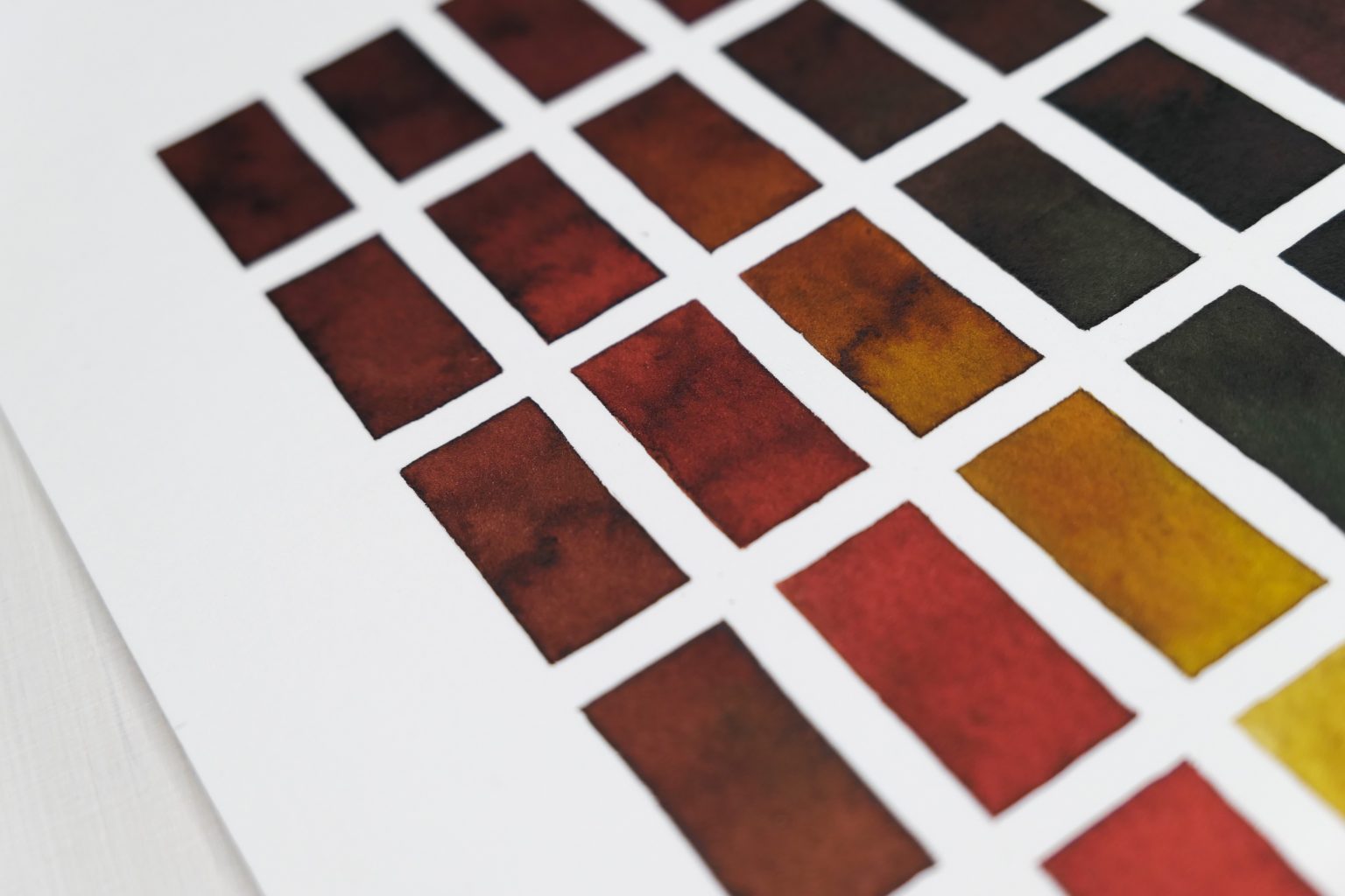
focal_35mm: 50
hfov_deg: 39.6
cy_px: 448
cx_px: 672
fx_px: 1868
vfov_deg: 27.0
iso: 125
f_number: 2.8
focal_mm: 18.3
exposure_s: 1/500
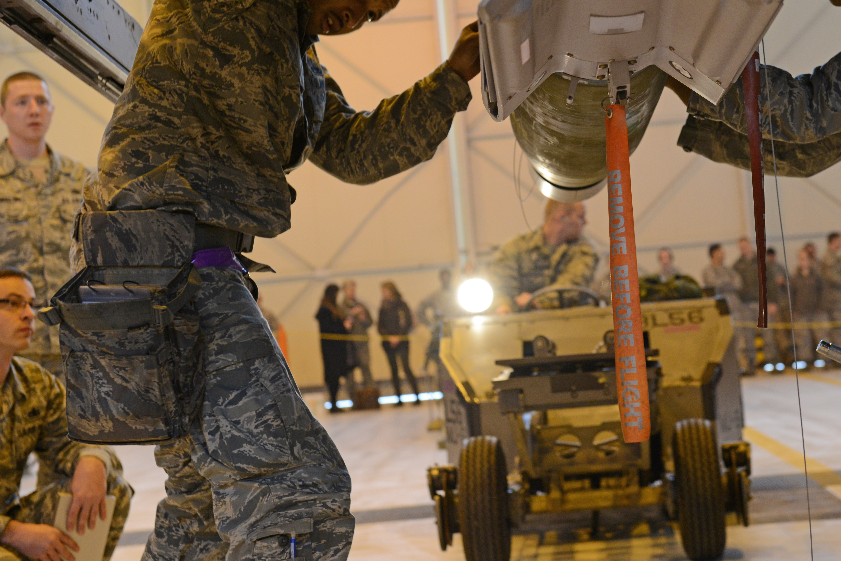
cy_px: 210
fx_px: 1799
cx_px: 552
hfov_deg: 26.2
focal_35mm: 77
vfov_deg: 17.7
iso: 1000
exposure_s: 1/125
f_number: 4
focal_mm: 52
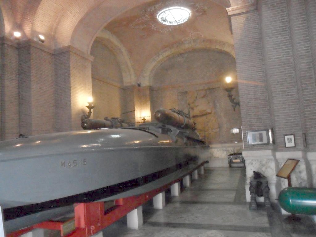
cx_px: 158
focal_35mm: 27
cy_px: 118
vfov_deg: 51.4
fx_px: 246
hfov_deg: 65.3
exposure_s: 1/45
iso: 400
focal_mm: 4.9
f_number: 3.5
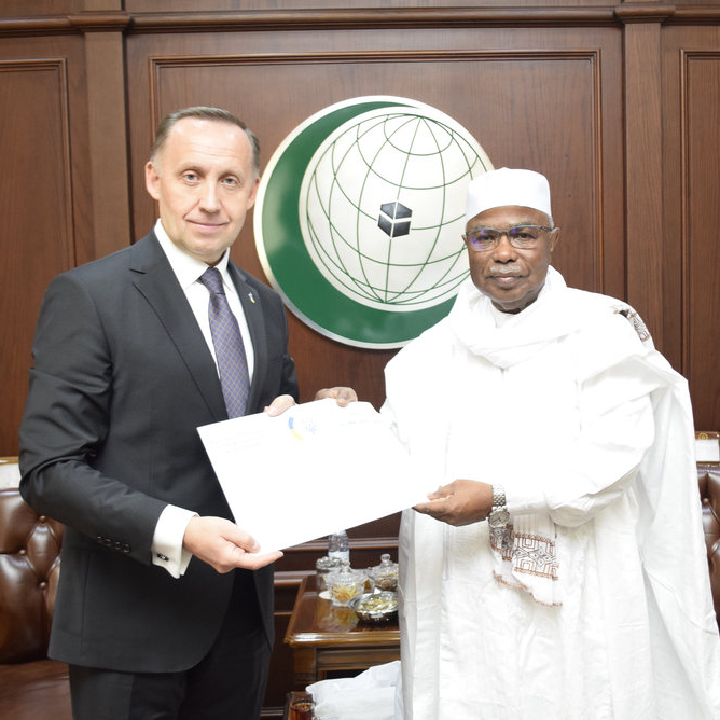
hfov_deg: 39.0
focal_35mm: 43
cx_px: 441
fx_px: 1012
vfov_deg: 39.2
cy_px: 359
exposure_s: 1/60
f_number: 3.8
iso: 1100
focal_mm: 22
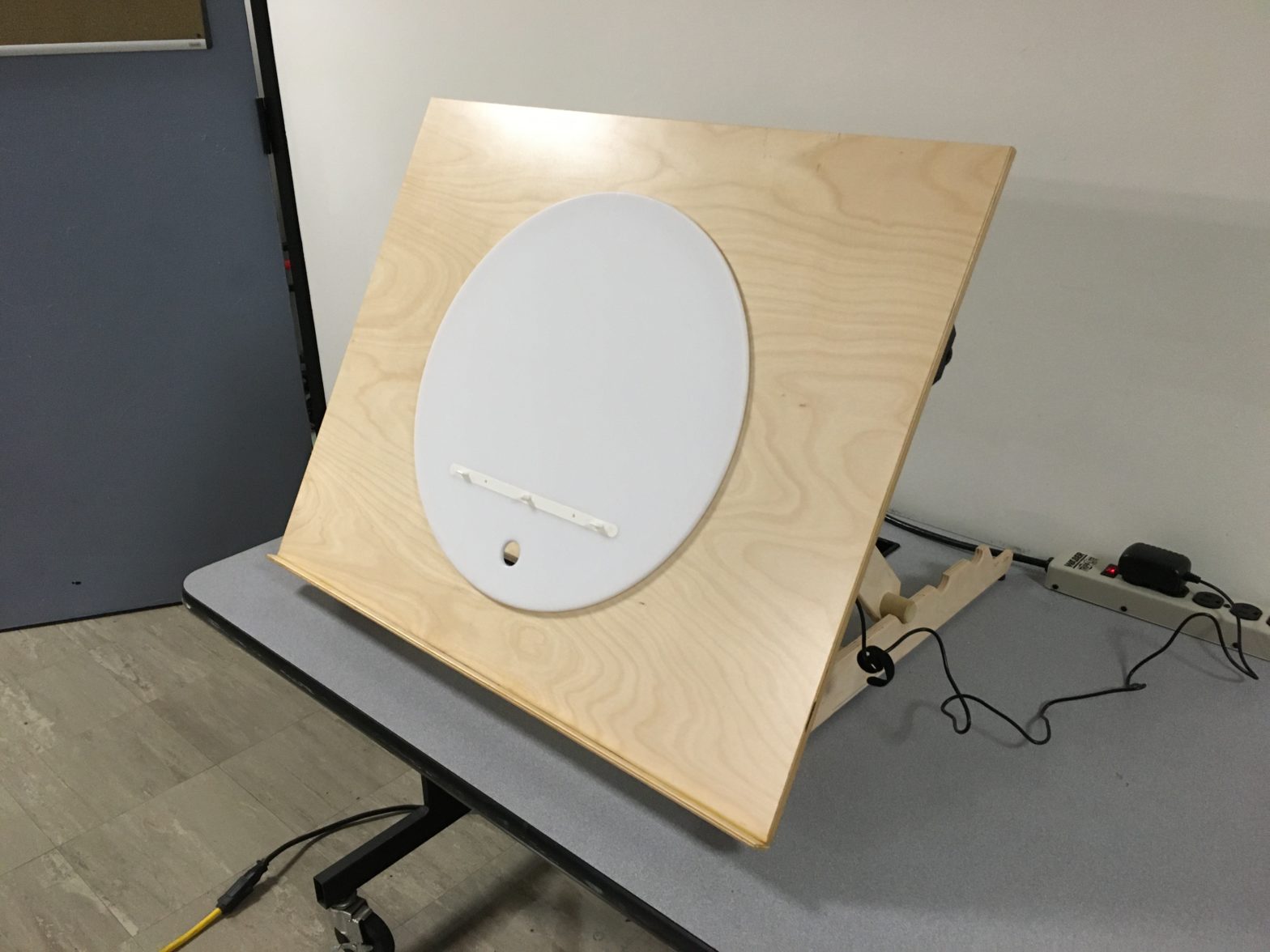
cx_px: 635
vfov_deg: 48.2
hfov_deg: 61.7
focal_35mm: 29
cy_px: 476
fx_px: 1064
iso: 160
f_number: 2.2
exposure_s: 1/30
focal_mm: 4.15
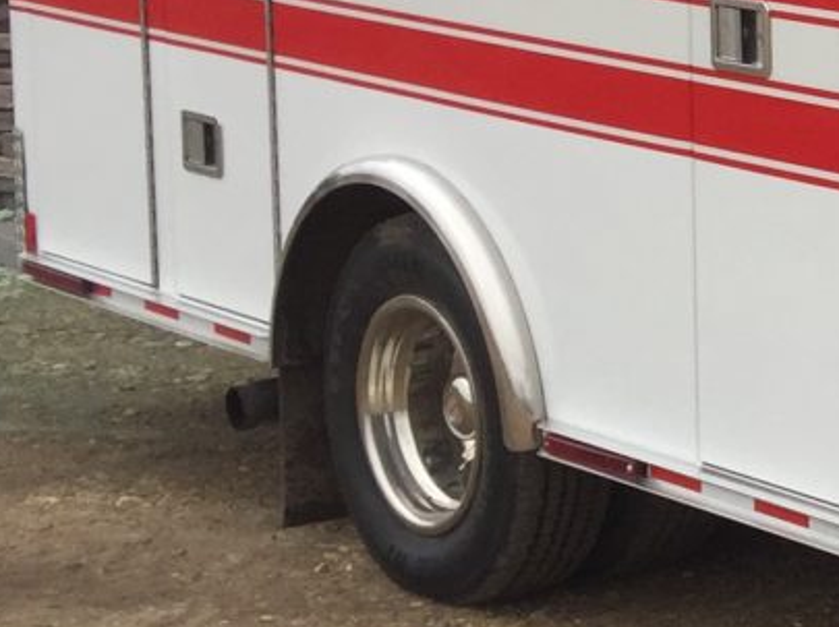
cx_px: 1755
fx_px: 3124
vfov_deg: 11.4
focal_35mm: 129
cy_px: 37
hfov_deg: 13.0
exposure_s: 1/1522
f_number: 2.2
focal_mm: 4.15
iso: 32
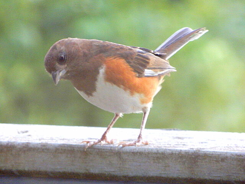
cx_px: 122
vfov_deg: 1.8
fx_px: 5945
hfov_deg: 2.4
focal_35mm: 840
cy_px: 92
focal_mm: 151
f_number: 8
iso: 800
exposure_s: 1/30
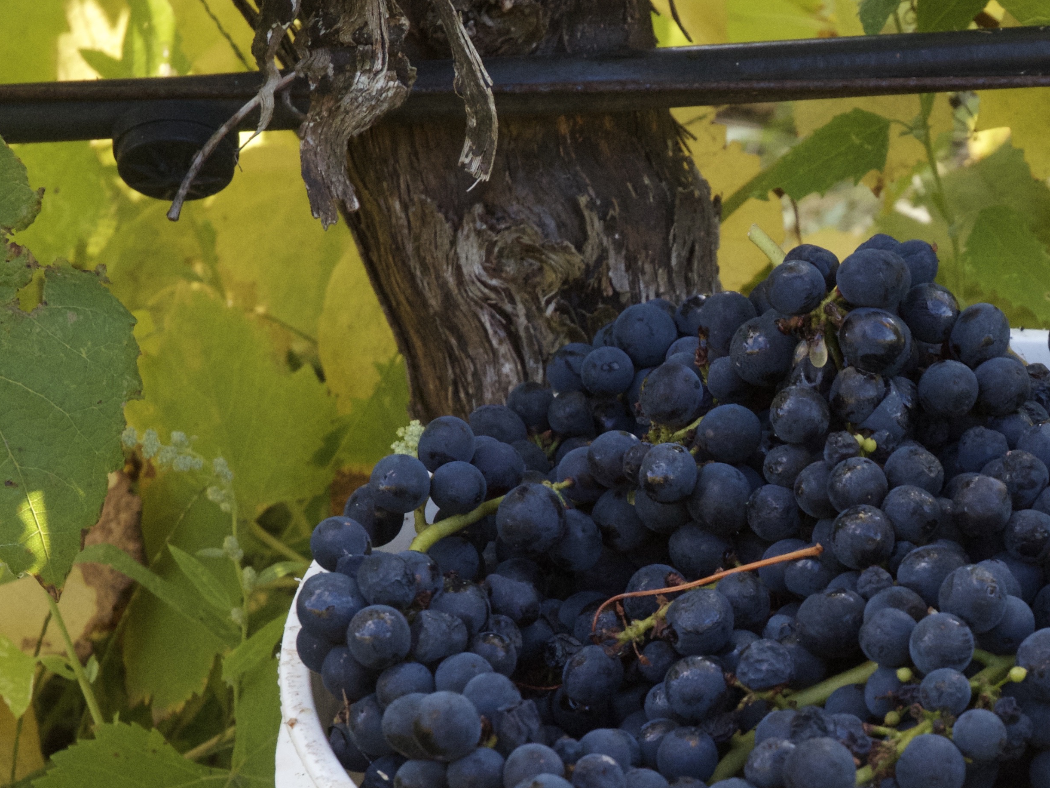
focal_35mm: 151
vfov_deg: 9.8
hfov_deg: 12.9
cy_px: 600
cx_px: 1036
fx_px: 4580
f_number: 9
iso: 2000
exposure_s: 1/320
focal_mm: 52
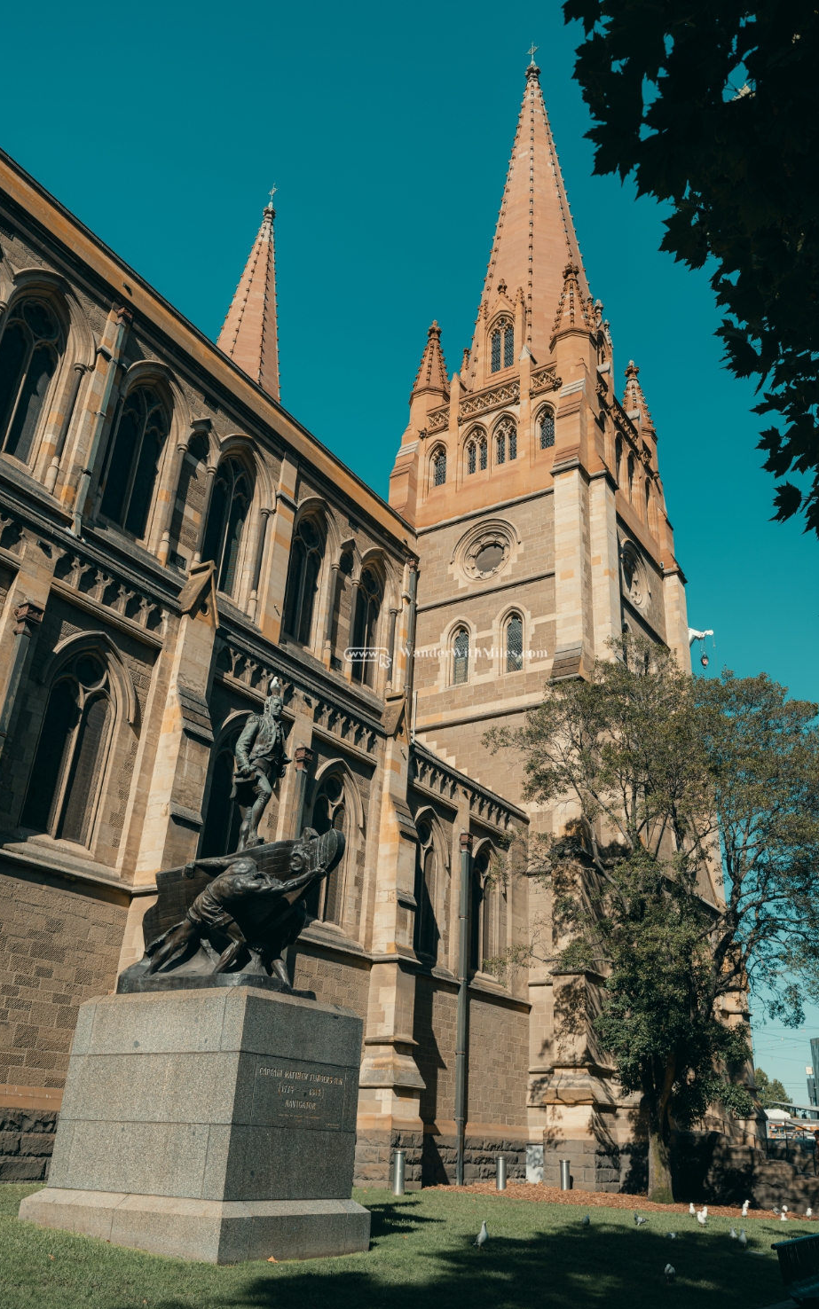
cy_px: 658
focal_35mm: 28
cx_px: 446
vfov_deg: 66.5
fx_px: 1000
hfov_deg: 44.5
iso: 200
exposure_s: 1/600
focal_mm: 33.1
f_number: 5.6
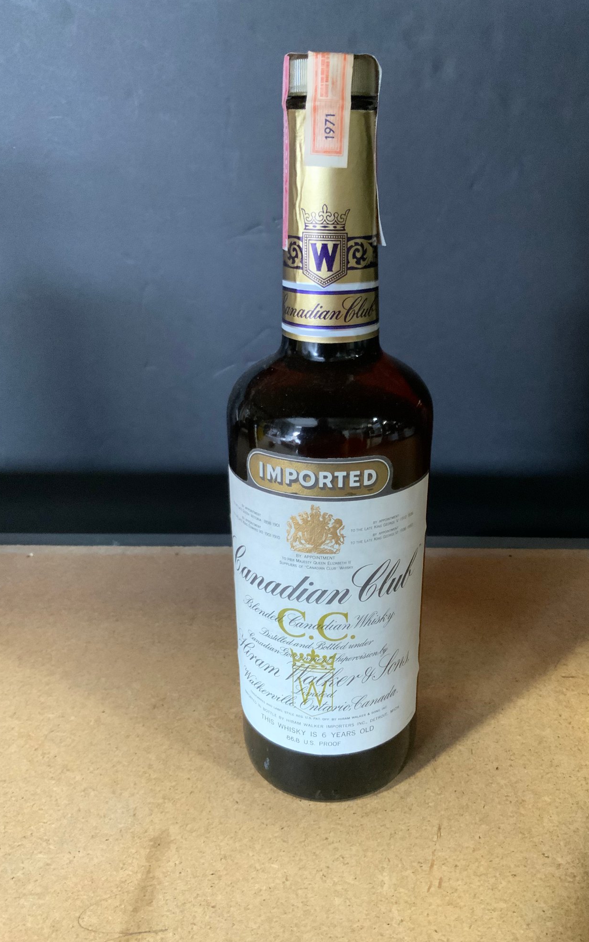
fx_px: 796
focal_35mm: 31
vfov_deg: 61.2
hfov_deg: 40.5
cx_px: 343
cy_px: 470
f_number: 1.8
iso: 320
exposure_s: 1/35
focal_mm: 3
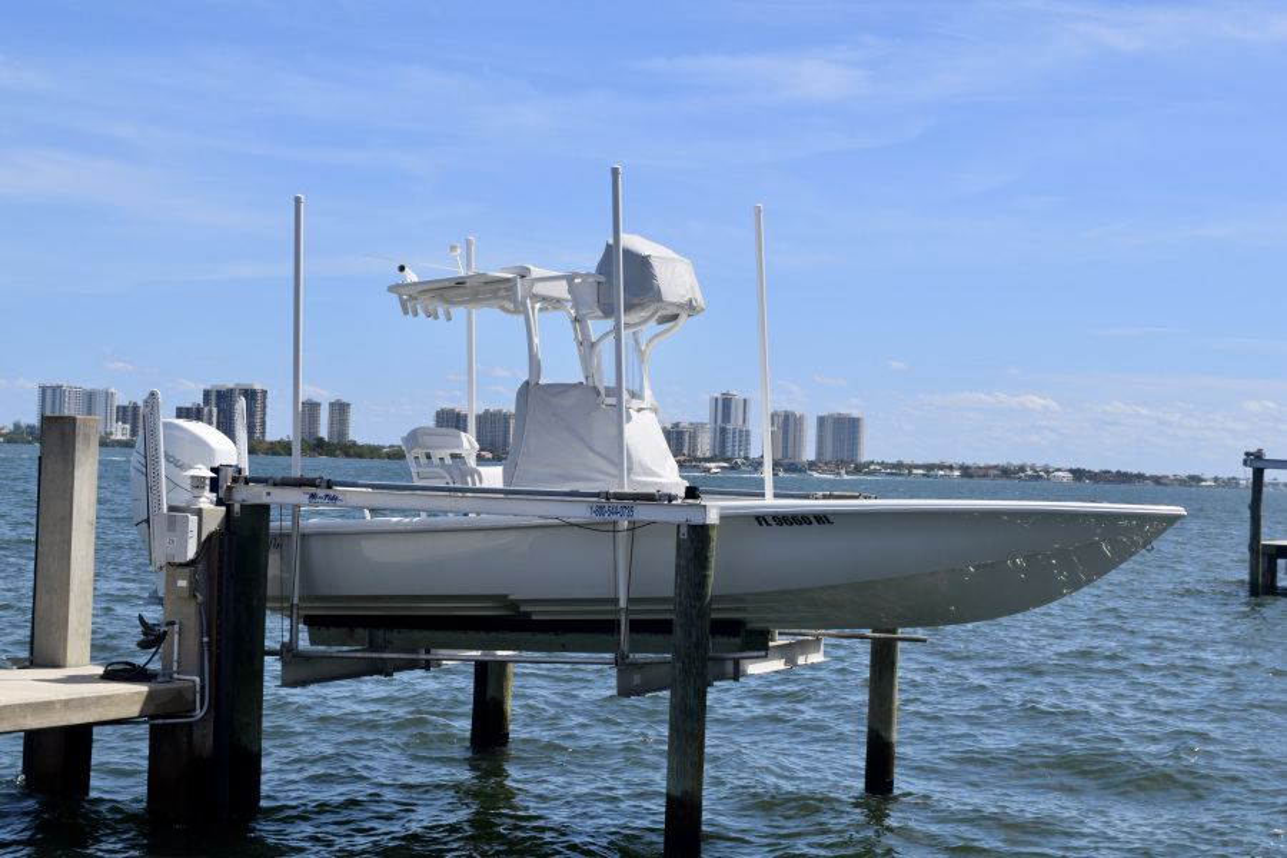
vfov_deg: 21.6
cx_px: 644
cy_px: 429
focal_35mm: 63
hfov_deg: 31.9
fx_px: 2252
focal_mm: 42
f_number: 10
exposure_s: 1/400
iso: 200
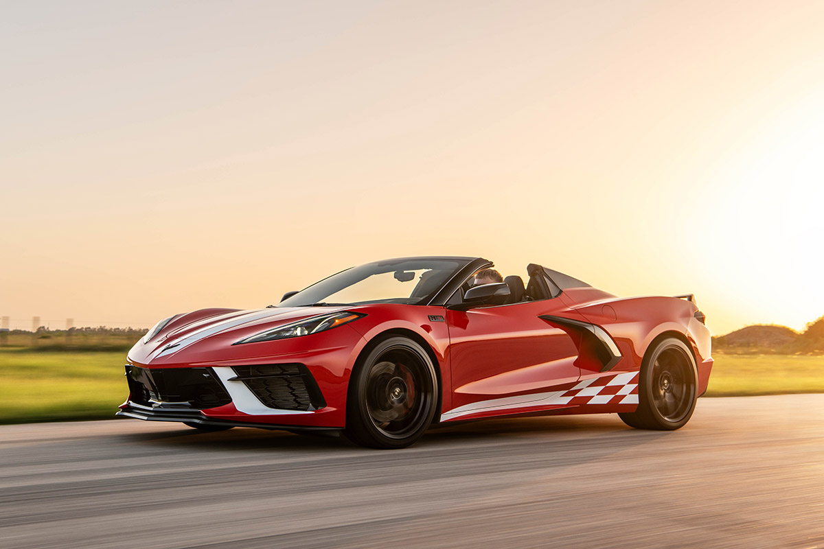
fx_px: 1030
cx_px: 412
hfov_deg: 43.6
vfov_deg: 29.9
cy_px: 274
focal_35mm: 45
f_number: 6.3
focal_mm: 45
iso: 64
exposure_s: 1/40
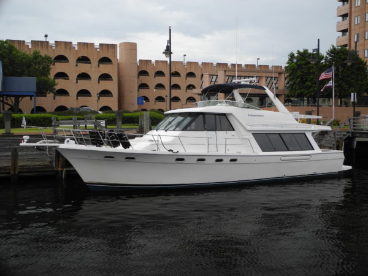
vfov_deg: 35.1
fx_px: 436
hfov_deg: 45.8
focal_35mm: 41
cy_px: 138
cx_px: 184
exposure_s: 1/320
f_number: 3.2
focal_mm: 8.8
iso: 100
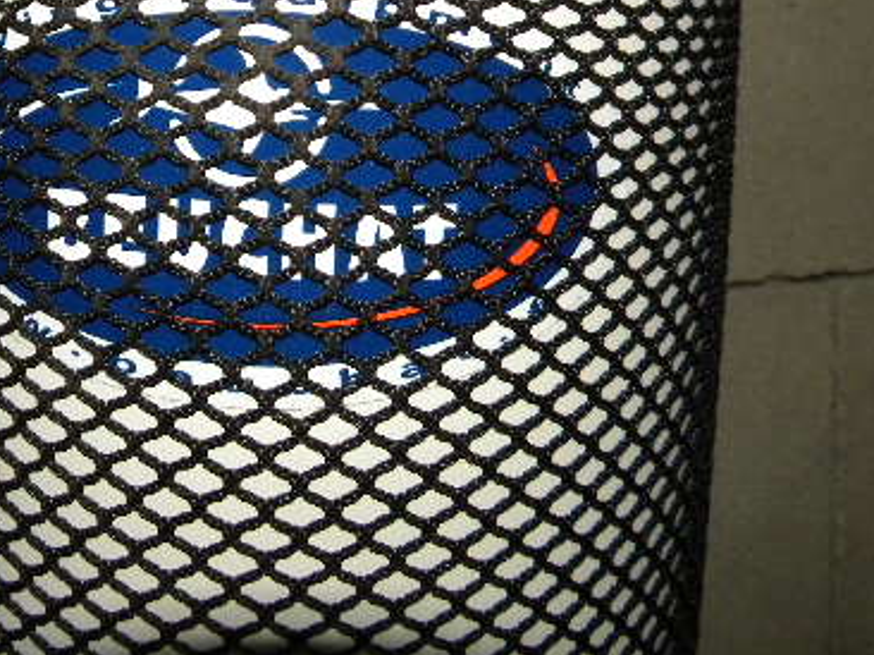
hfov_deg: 38.4
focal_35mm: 49
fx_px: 1236
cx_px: 275
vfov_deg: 29.2
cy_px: 160
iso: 400
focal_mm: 5
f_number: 7
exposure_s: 1/26
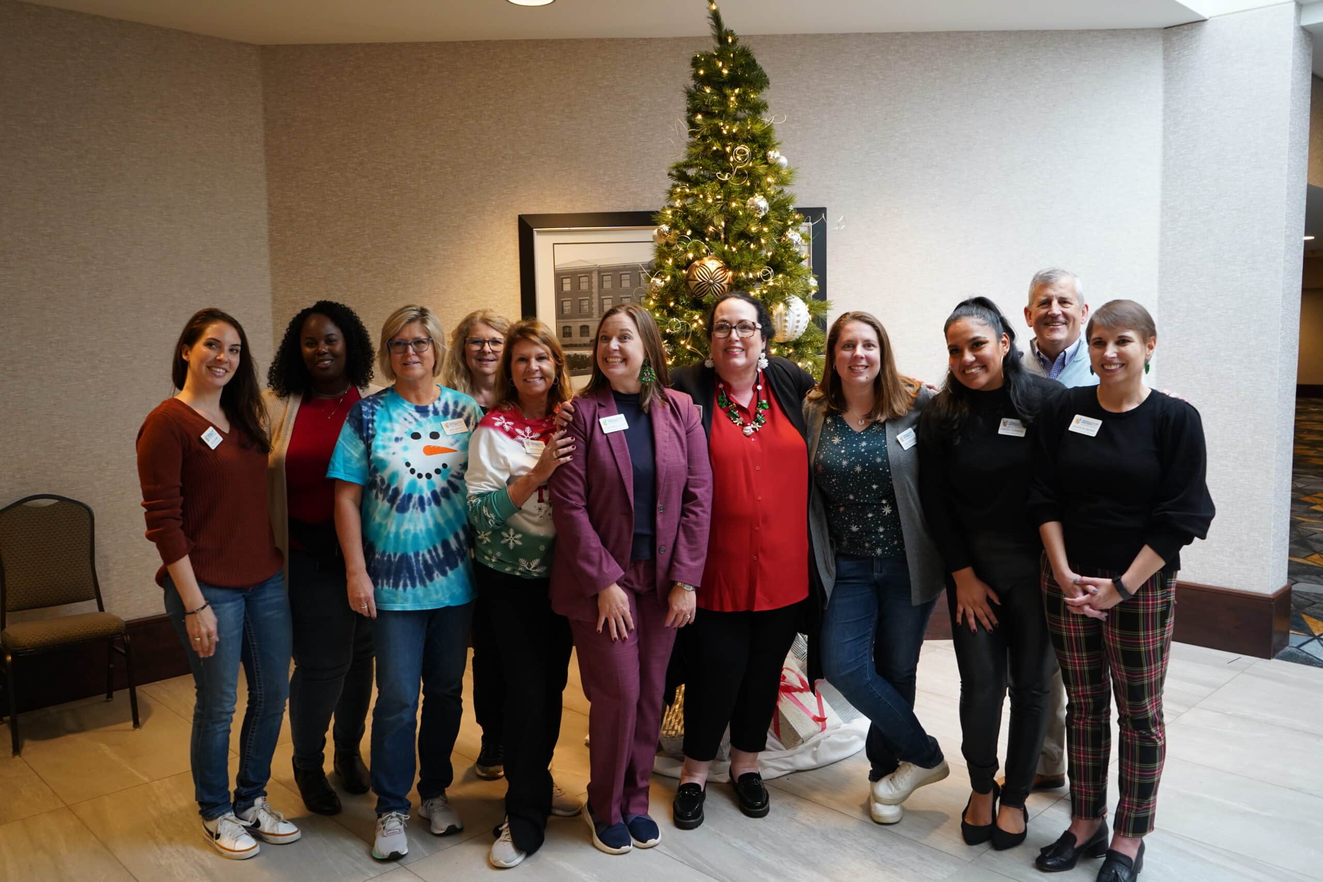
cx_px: 662
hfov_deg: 65.5
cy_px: 441
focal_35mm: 28
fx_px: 1029
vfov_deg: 46.4
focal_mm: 28
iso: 1600
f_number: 5.6
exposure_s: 1/30
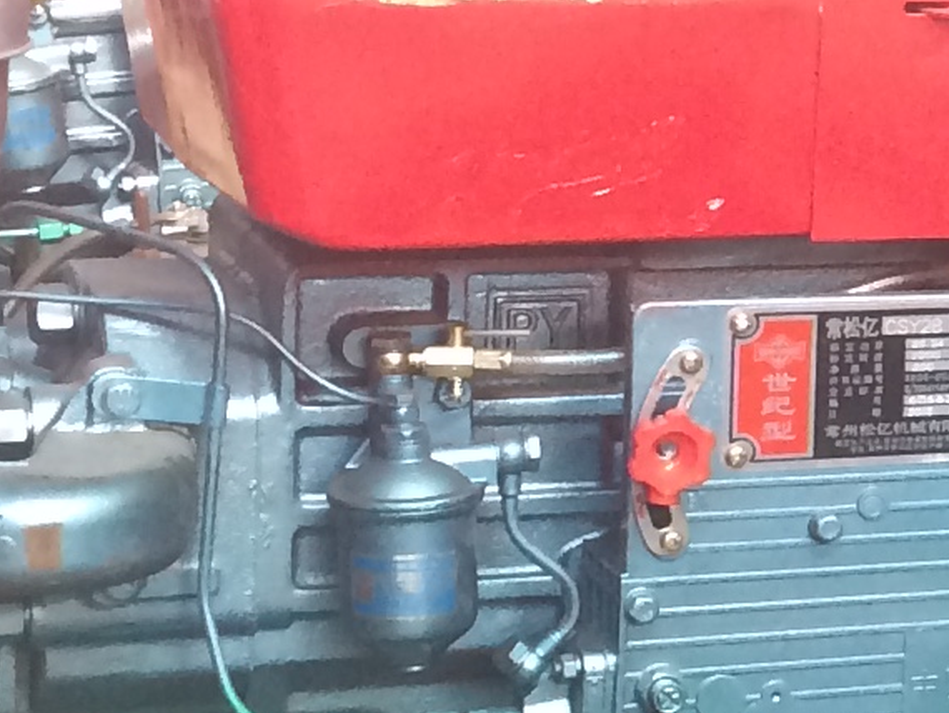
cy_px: 218
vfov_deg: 8.9
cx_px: 2031
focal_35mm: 166
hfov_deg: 10.7
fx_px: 4553
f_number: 2.2
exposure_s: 1/30
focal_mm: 4.15
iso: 64
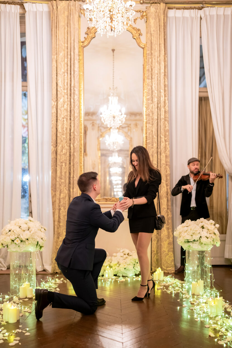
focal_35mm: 35
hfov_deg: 37.9
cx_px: 116
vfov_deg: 54.4
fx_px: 338
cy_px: 174
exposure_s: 1/160
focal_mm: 35
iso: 1250
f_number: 1.4
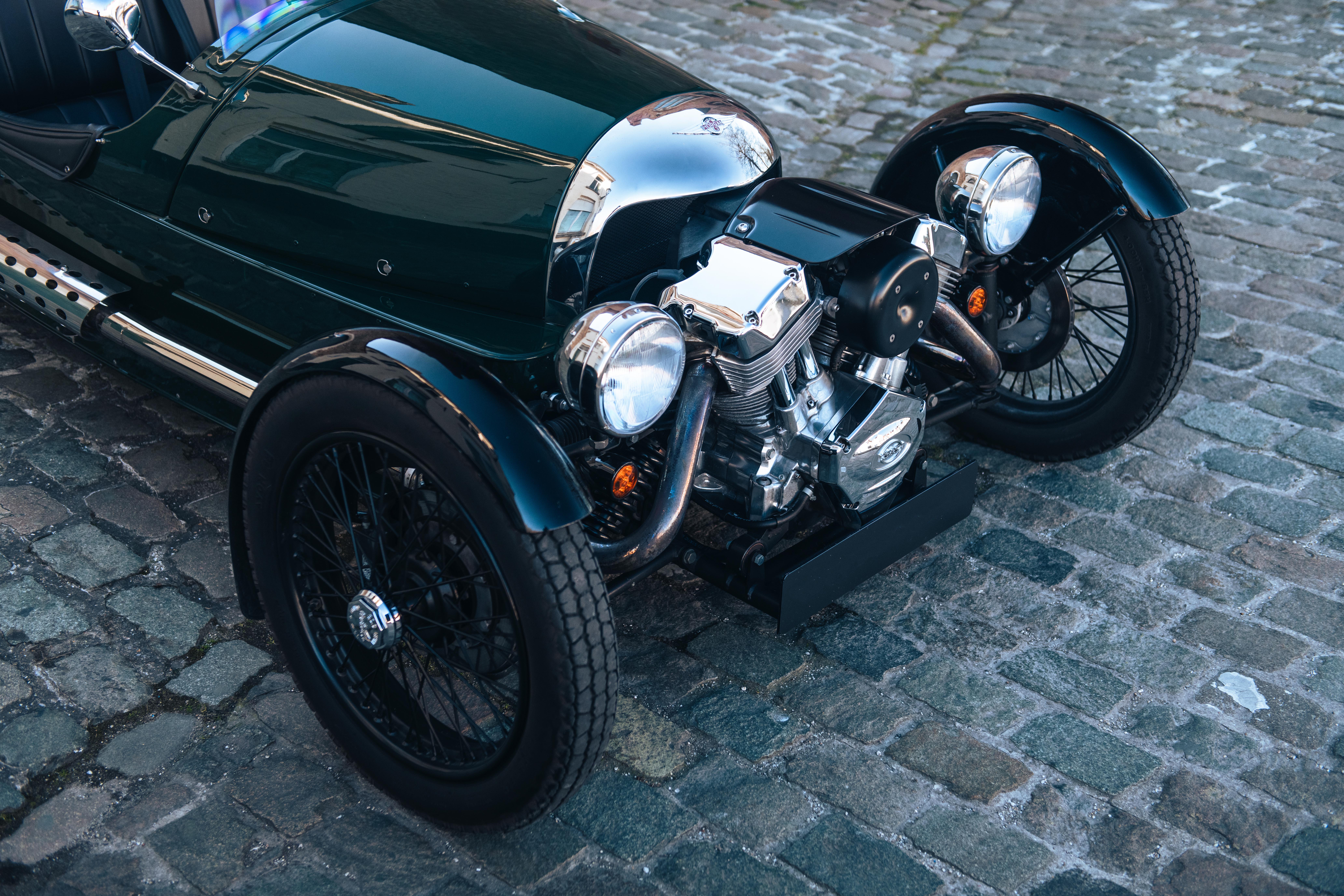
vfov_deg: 28.1
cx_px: 672
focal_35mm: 48
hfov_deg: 41.1
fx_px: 1792
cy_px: 448
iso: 400
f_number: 3.5
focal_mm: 48
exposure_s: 1/200
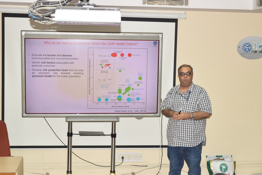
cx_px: 131
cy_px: 88
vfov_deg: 20.2
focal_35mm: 68
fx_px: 491
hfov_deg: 29.9
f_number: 6.3
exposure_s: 1/125
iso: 800
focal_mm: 45
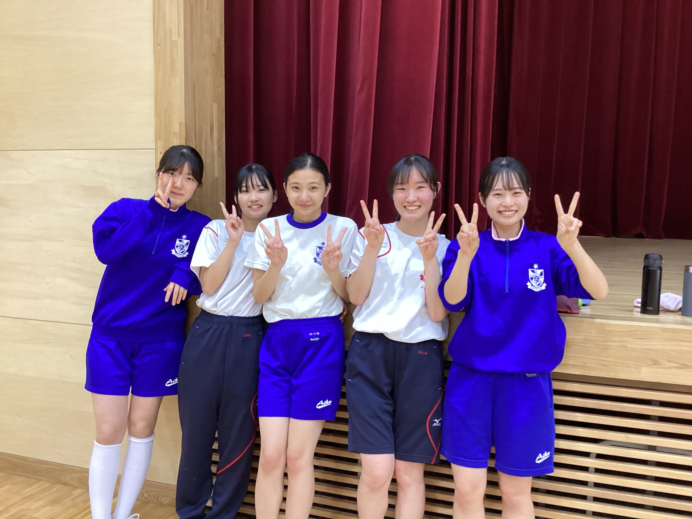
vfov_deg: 45.4
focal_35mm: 31
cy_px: 260
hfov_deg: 58.4
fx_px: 620
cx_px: 346
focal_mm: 3.3
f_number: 2.4
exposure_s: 1/50
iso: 250
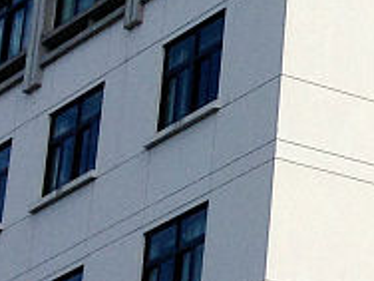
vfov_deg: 7.0
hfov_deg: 8.5
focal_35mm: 211
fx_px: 2280
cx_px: 933
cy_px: 108
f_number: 2.4
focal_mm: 4.13
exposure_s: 1/1550
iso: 50
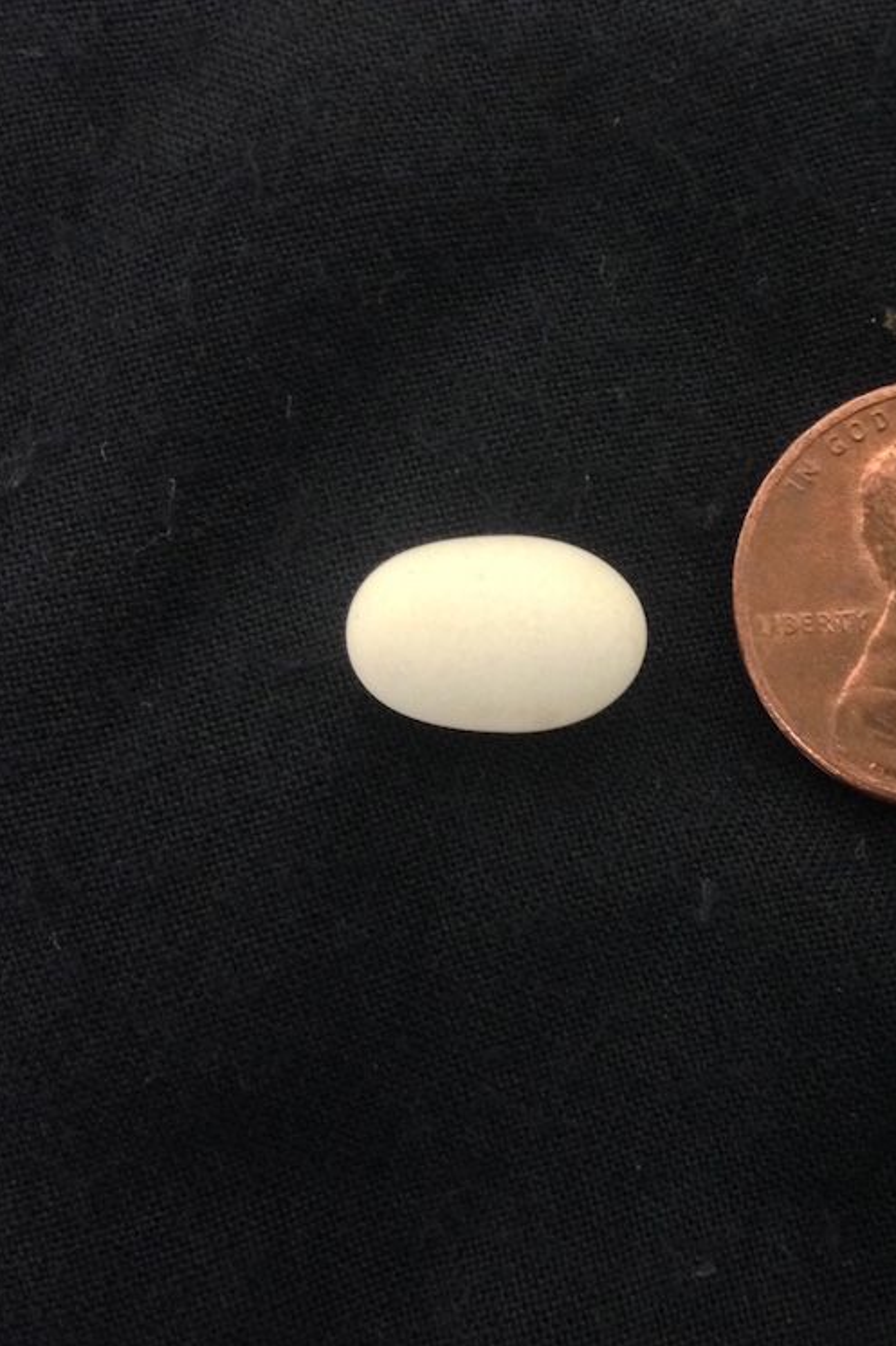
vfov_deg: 42.8
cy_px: 673
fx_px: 1718
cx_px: 804
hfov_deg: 28.1
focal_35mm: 46
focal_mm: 4.12
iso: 400
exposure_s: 1/20
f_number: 2.4
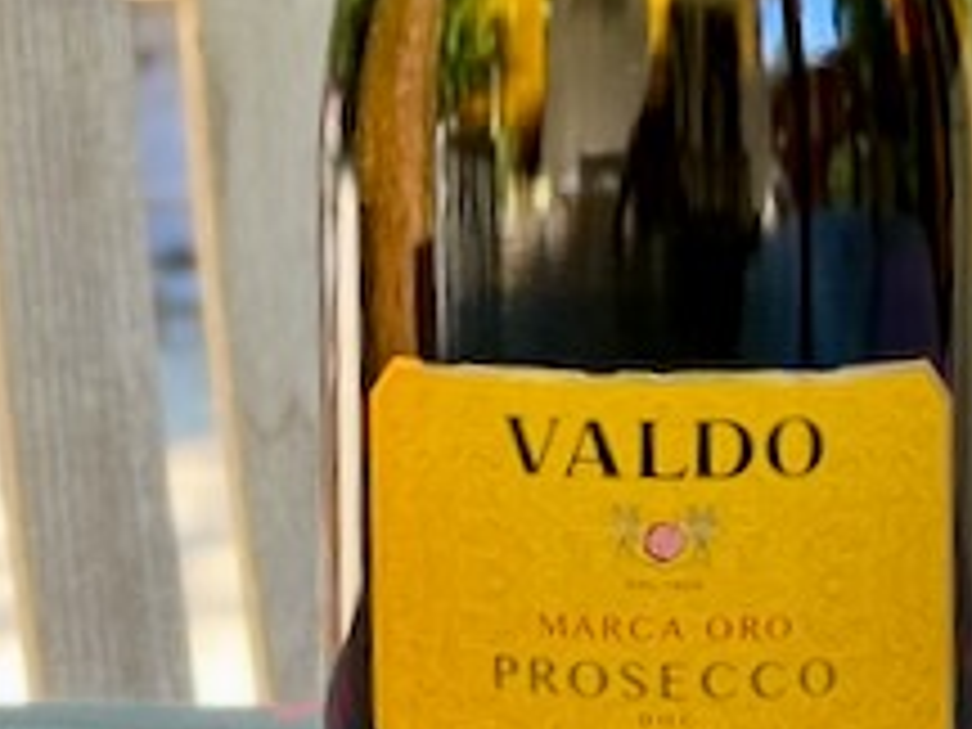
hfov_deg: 11.0
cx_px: 63
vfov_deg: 8.2
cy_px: -252
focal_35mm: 178
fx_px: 4998
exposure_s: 1/121
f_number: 1.78
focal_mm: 6.76
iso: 64
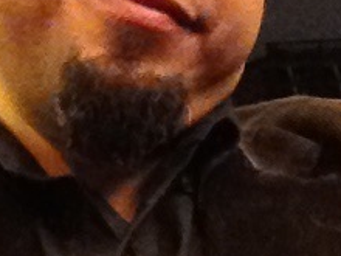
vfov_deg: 14.2
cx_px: 164
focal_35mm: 102
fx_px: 1005
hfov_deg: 19.3
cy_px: -20
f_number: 2.4
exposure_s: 1/30
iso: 1000
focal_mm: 1.85
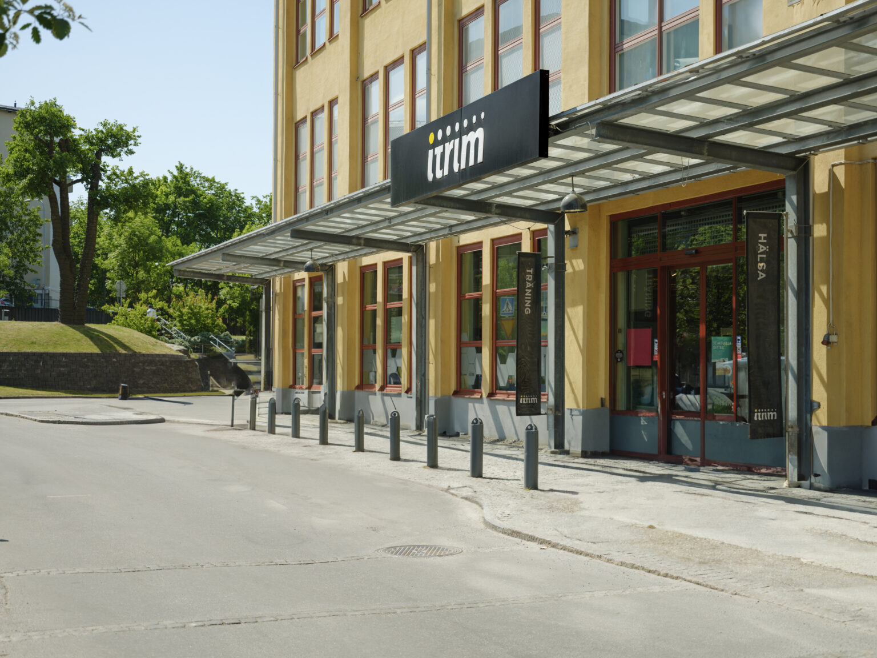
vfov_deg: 28.6
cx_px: 438
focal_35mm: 51
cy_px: 329
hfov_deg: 37.5
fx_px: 1292
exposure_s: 1/250
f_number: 5.6
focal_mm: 64.1
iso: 100
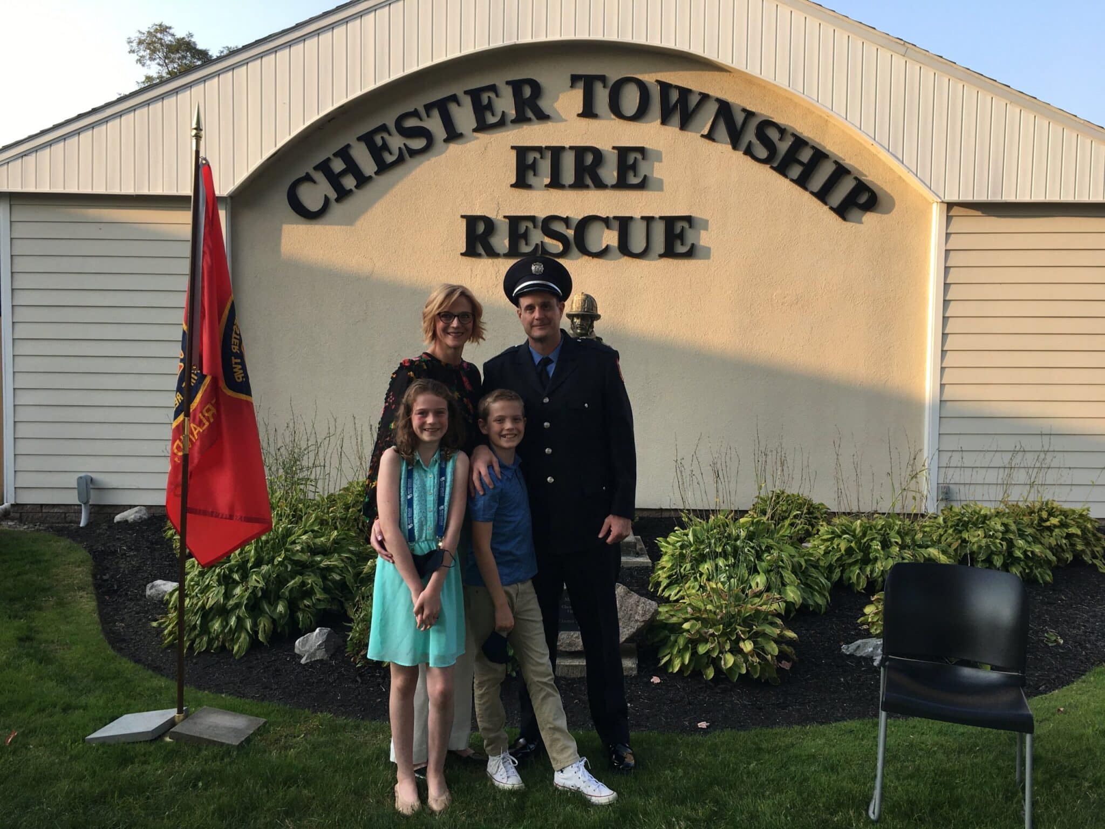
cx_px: 552
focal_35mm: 29
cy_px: 414
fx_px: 926
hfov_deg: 61.7
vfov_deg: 48.2
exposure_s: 1/286
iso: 25
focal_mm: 4.15
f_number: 2.2
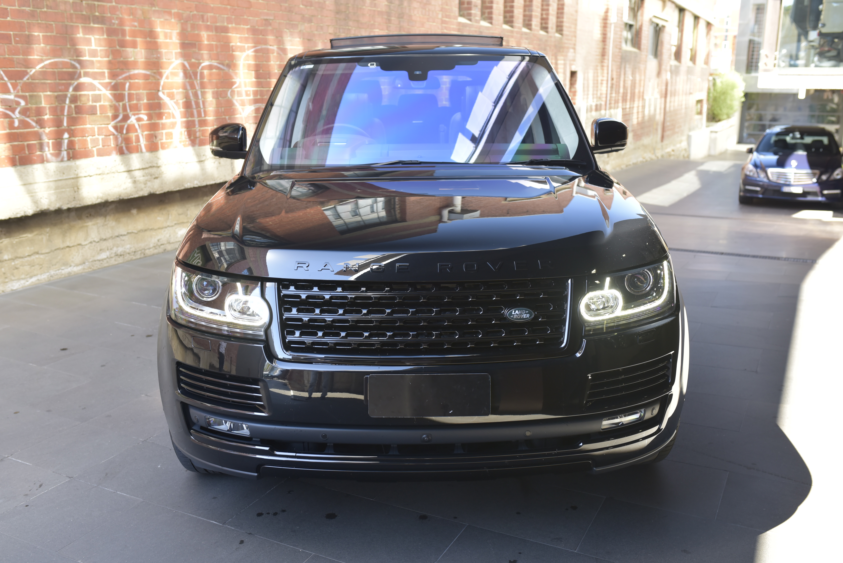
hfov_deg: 54.4
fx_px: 820
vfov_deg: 37.9
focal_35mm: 35
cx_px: 422
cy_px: 282
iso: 500
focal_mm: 35
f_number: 4
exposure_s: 1/80
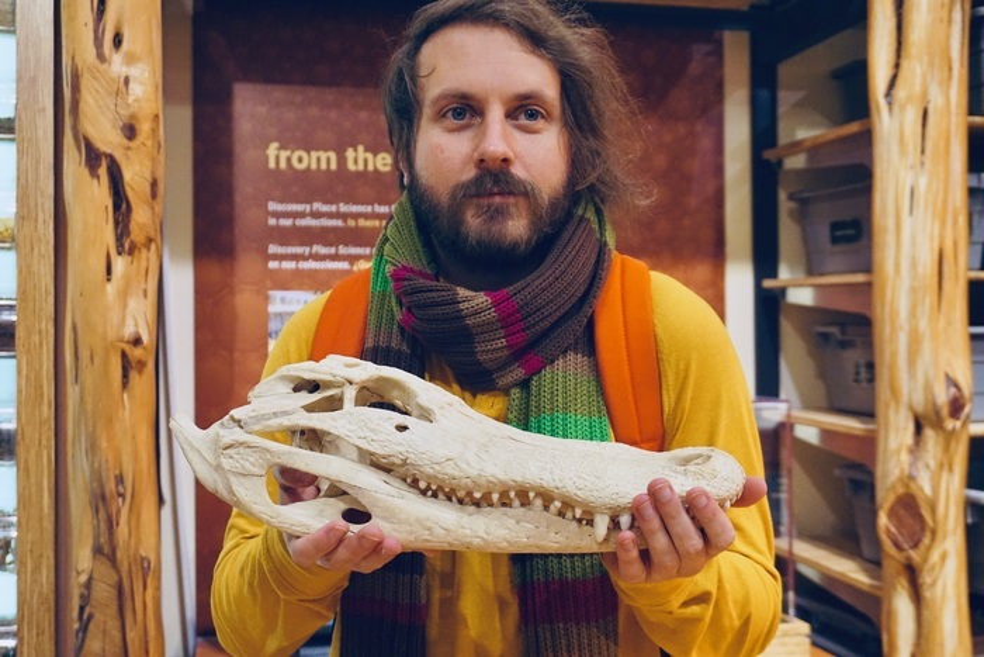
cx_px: 492
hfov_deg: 47.9
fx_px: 1107
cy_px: 328
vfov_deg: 33.0
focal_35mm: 40
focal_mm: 27
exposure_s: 1/100
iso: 3200
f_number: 4.5
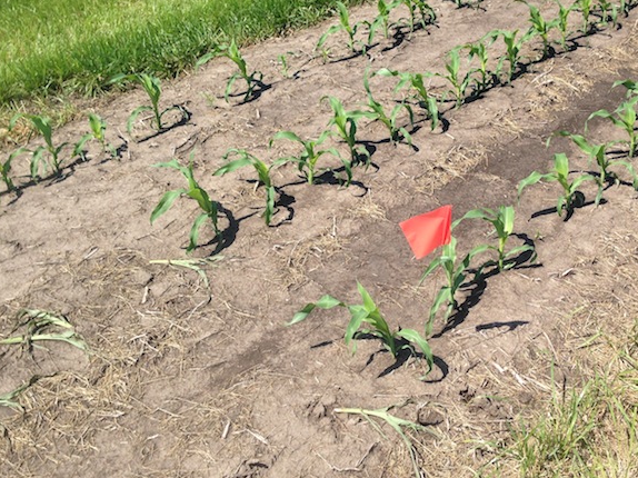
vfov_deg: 31.5
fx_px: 847
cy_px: 225
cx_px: 362
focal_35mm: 46
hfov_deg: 41.2
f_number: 2.4
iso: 50
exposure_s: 1/1063
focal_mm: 4.12
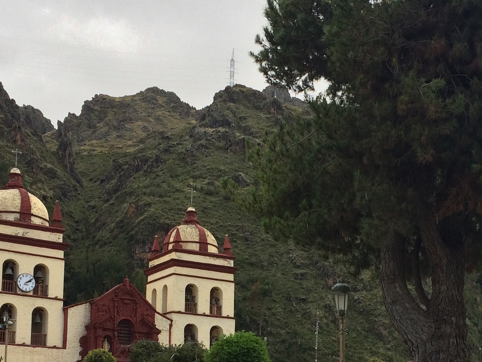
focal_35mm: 67
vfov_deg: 21.3
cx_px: 293
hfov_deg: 28.9
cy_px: 353
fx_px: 933
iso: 32
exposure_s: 1/507
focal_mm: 4.15
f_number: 2.2
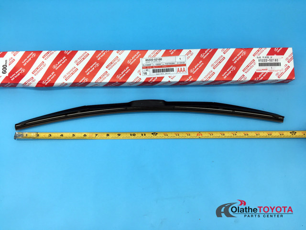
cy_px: 115
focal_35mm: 29
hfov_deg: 61.7
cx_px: 153
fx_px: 256
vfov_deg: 48.2
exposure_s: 1/120
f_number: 2.2
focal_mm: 4.15
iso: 40
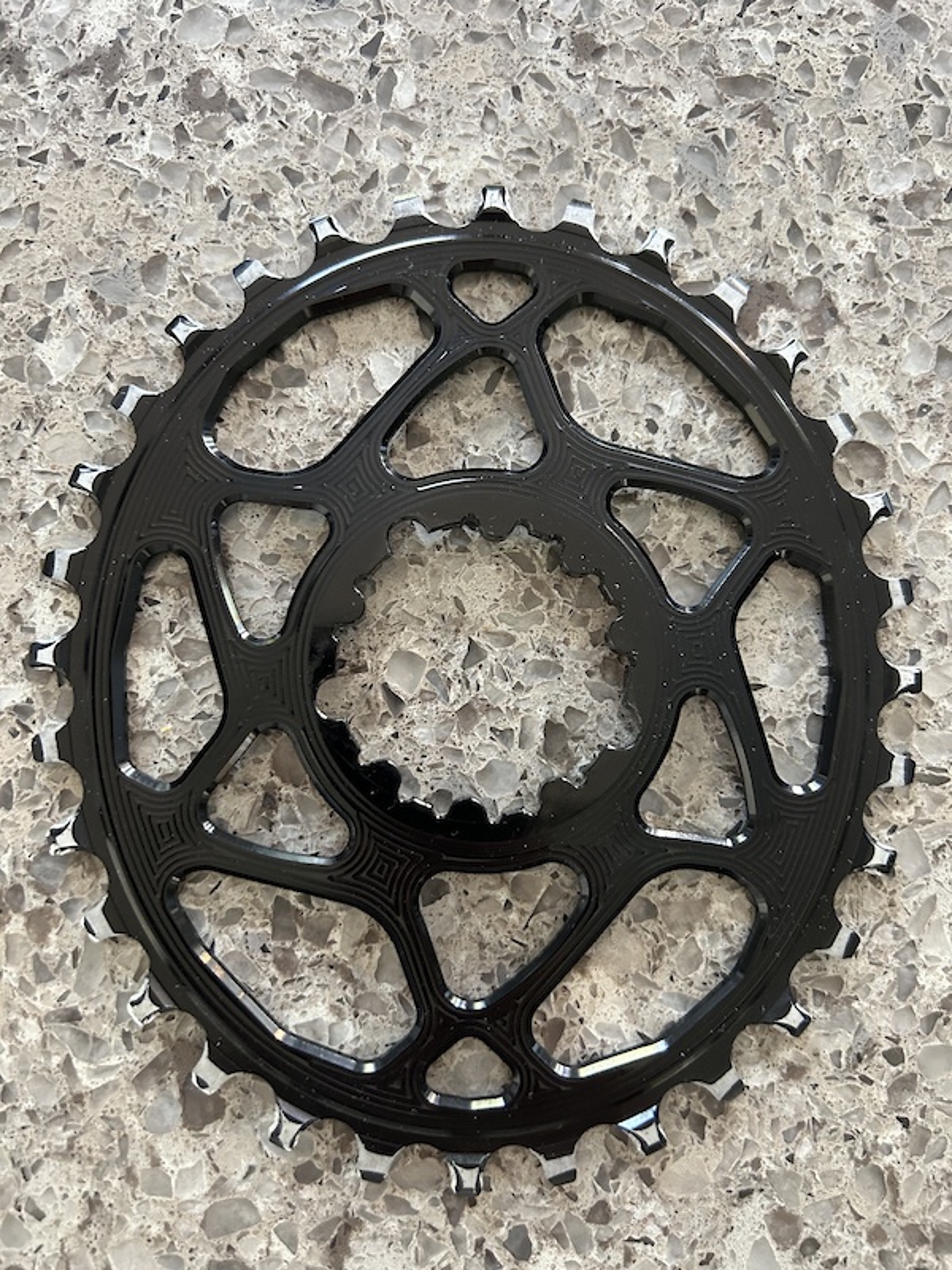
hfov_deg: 53.1
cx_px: 476
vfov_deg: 67.3
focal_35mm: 26
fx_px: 953
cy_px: 635
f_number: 1.5
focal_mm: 5.7
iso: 500
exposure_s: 1/60
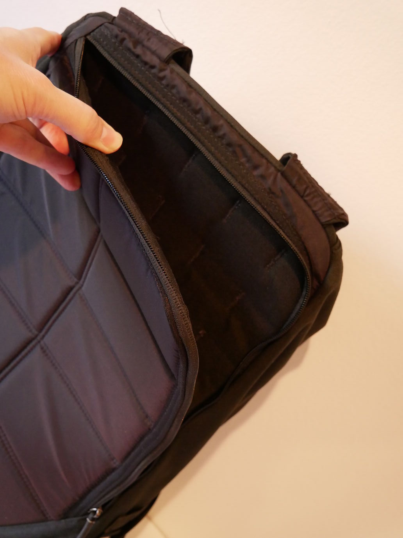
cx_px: 202
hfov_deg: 35.9
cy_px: 269
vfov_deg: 46.8
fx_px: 621
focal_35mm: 40
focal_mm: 20
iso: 2500
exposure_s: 1/60
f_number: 4.1
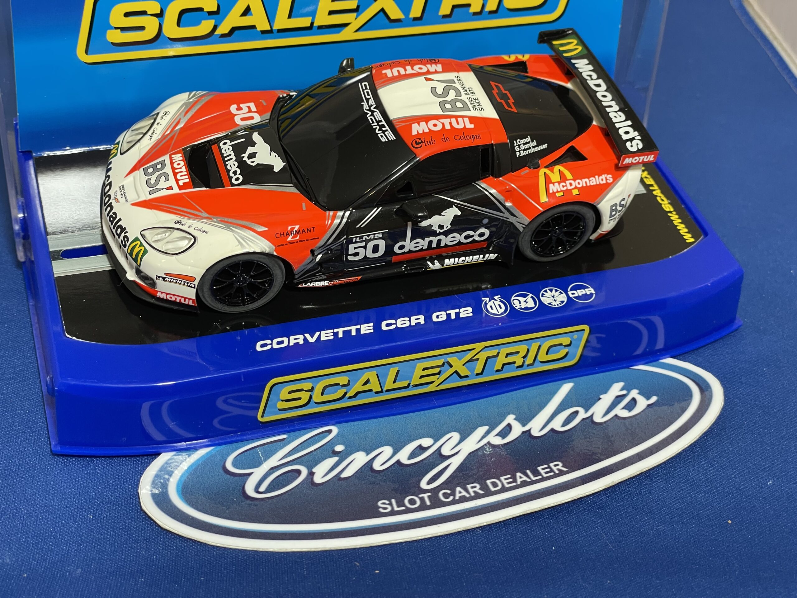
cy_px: 299
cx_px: 398
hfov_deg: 36.8
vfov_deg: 28.0
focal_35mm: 52
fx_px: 1197
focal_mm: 6
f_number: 2
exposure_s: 1/58
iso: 160
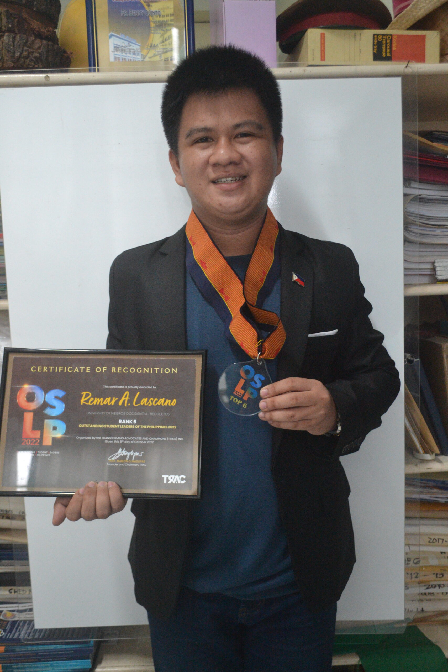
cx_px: 224
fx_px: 616
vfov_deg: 57.2
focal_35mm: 33
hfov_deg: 40.0
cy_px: 336
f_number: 4
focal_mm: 22
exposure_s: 1/50
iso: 3200
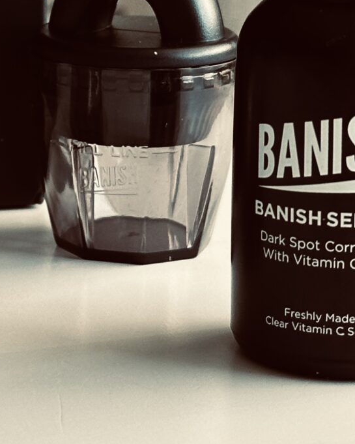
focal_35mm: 176
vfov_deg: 10.8
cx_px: 11
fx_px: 2311
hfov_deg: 8.7
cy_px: -87
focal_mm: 6.86
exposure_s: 1/121
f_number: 1.78
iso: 80
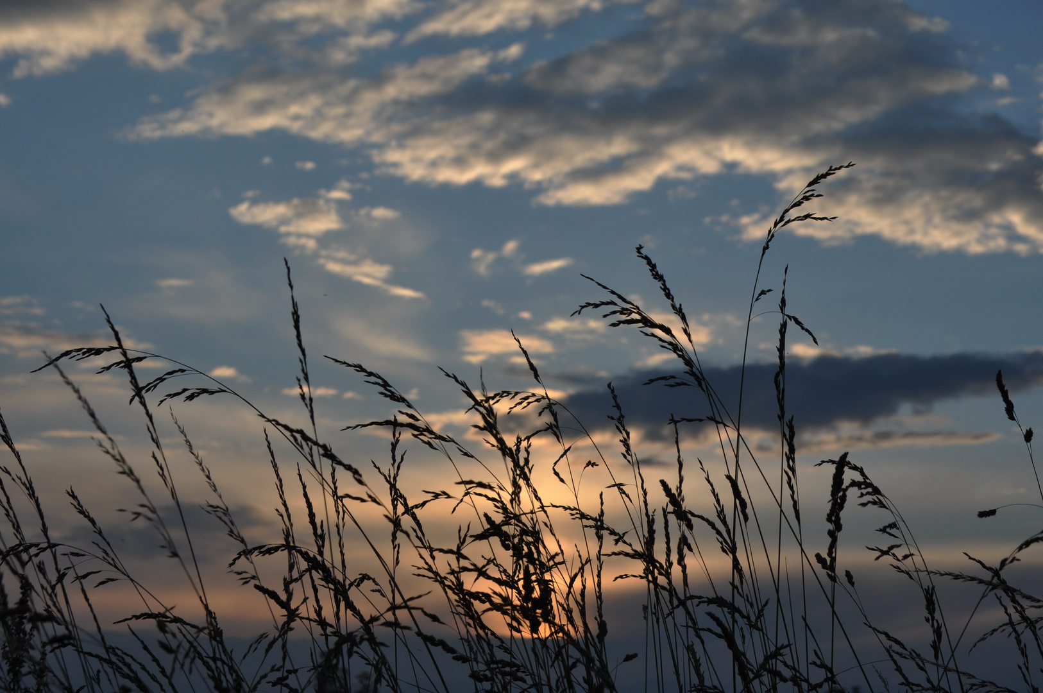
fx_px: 2387
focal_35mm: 82
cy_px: 346
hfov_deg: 24.6
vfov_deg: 16.5
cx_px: 522
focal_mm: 55
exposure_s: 1/250
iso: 200
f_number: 8
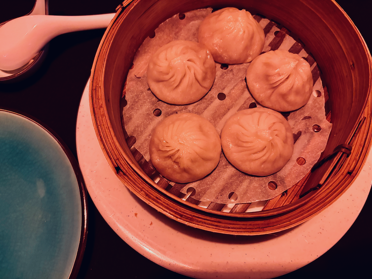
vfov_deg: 53.1
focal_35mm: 26
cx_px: 186
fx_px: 279
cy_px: 140
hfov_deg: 67.3
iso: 500
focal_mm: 5.96
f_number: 1.6
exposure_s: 1/30
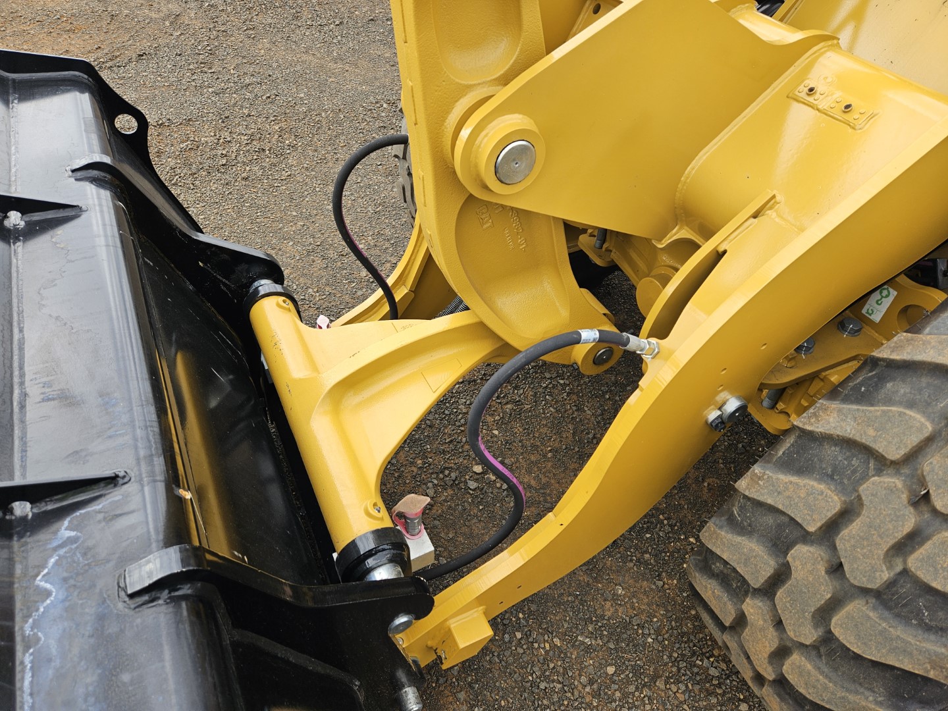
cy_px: 356
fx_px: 630
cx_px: 474
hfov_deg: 73.9
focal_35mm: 23
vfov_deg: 58.9
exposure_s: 1/383
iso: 25
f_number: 1.8
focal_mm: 5.4
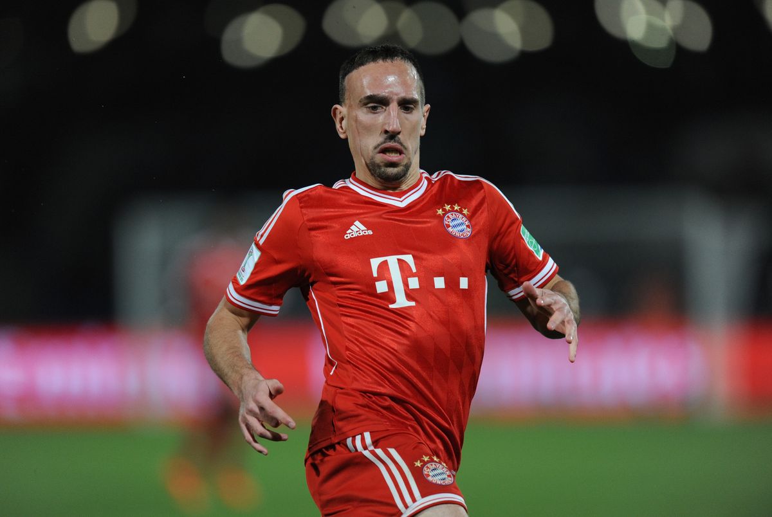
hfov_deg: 5.1
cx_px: 386
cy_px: 258
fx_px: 8590
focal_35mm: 400
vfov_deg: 3.4
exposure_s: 1/1250
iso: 1600
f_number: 2.8
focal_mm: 400
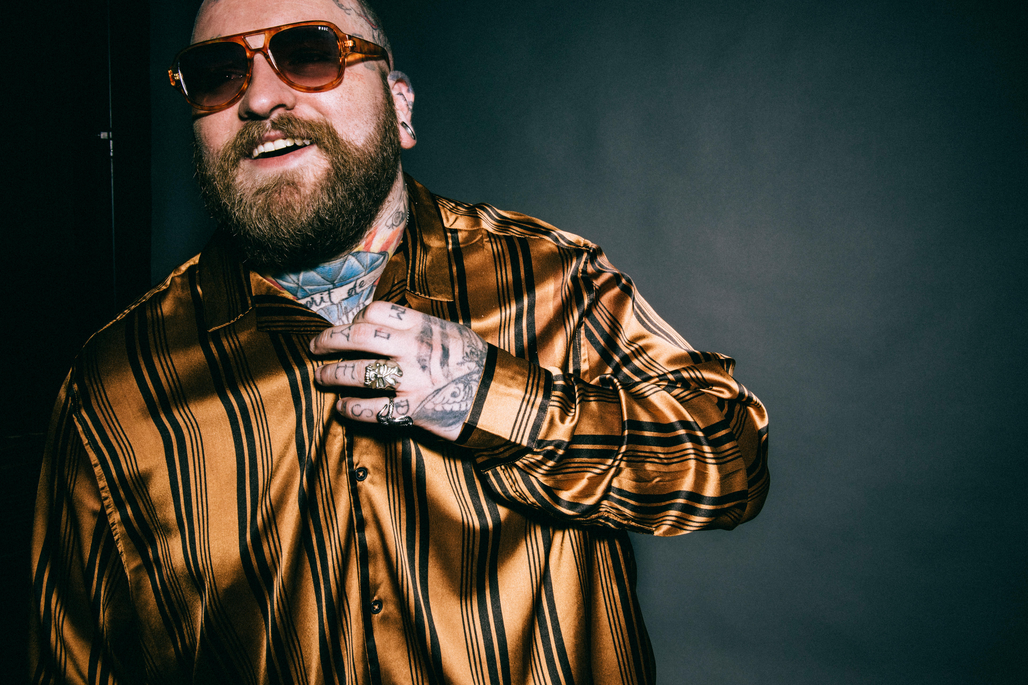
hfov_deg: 49.6
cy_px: 306
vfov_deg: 34.2
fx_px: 1114
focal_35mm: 39
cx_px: 512
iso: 160
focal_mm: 34
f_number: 13
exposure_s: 1/160
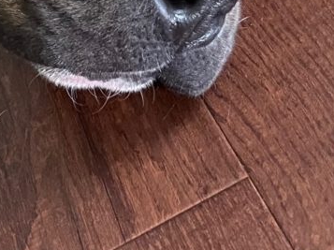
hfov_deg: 16.5
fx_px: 1080
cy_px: -162
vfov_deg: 12.3
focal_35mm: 112
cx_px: -118
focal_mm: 4.2
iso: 250
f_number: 1.6
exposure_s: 1/60
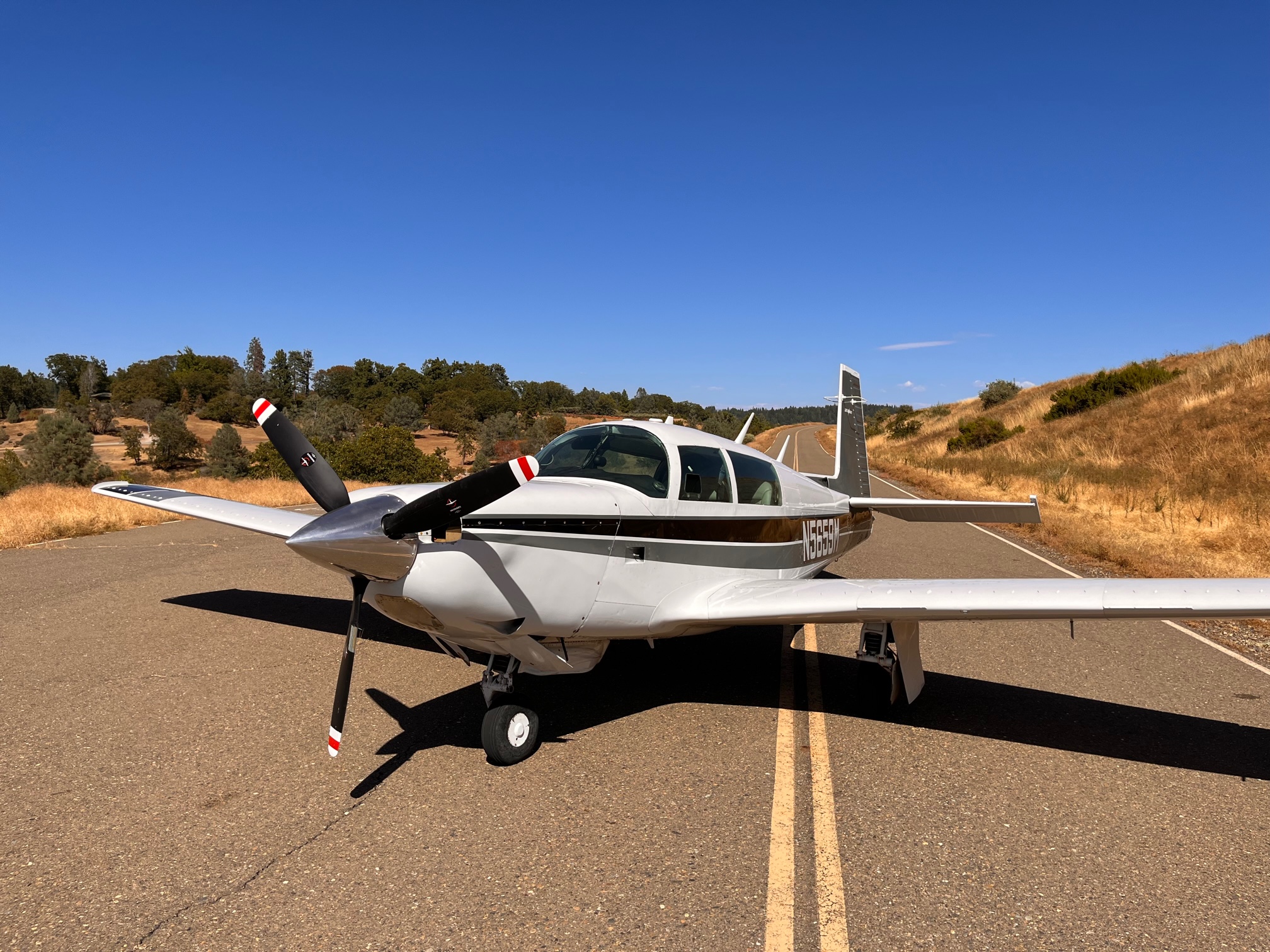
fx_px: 954
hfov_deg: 67.3
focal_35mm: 26
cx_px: 635
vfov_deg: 53.1
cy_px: 476
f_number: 1.6
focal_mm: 5.1
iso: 50
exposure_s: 1/5556
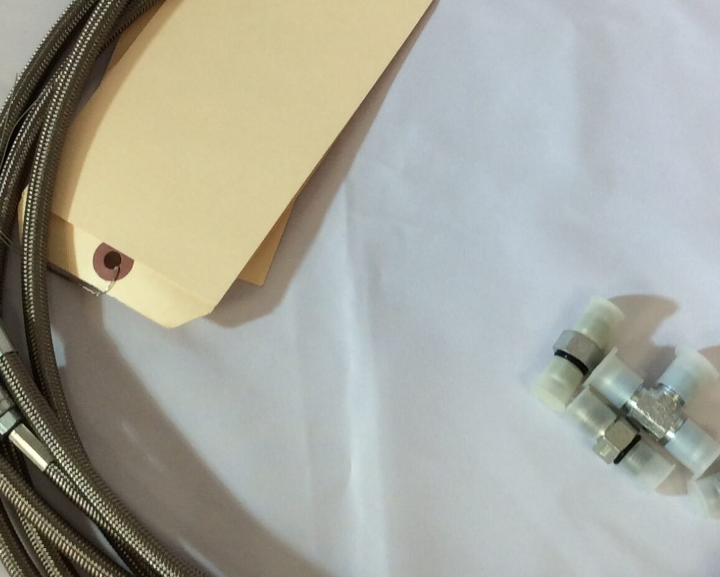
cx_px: 418
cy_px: 299
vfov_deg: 22.2
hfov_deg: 27.5
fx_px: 1471
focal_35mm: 69
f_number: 2.4
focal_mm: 3.3
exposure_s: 1/30
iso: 32
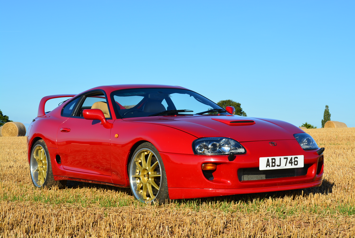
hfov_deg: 27.0
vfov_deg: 18.2
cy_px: 119
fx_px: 740
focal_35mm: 75
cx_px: 178
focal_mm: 50
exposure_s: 1/125
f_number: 11
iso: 110
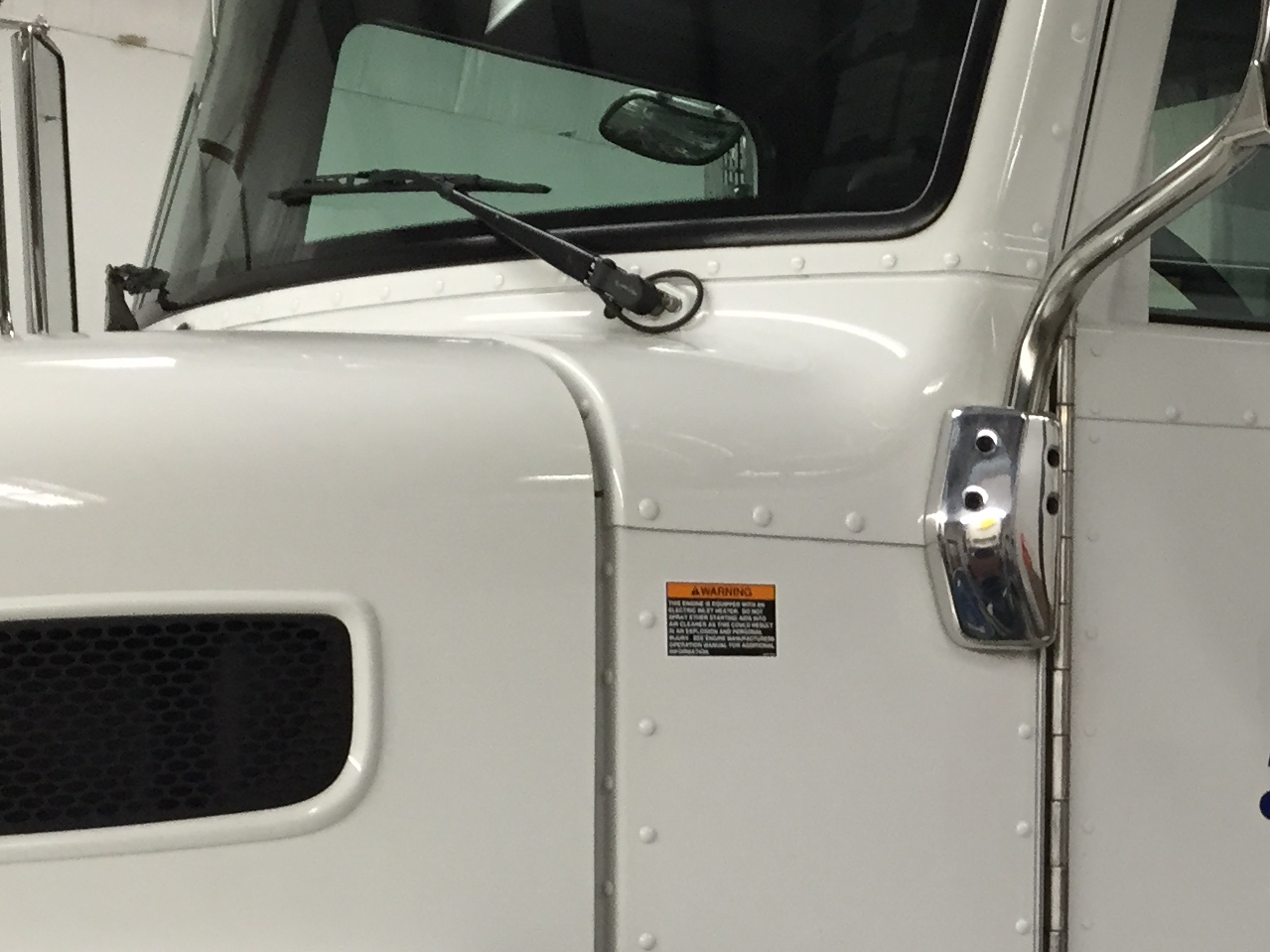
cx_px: 1236
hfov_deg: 25.2
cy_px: 900
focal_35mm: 74
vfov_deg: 19.4
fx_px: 2715
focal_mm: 4.15
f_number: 2.2
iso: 50
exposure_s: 1/30
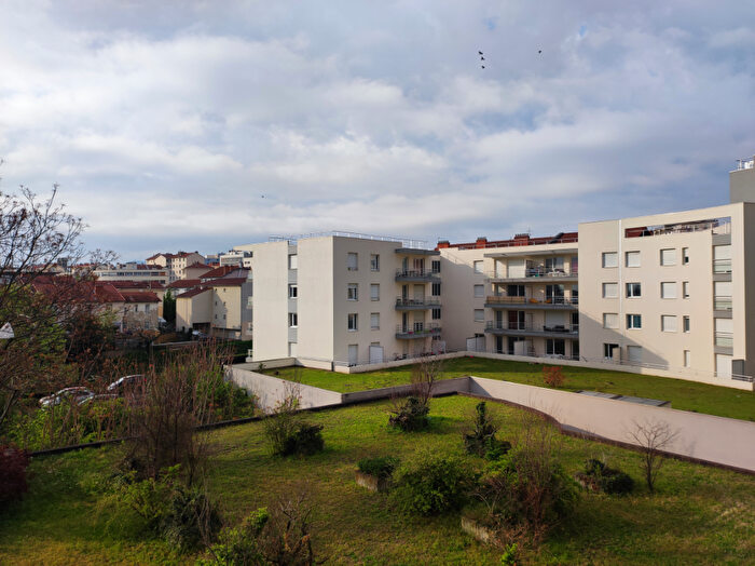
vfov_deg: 54.8
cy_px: 283
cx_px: 378
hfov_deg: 69.4
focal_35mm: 25
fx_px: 545
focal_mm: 4.7
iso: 50
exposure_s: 1/552
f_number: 1.8
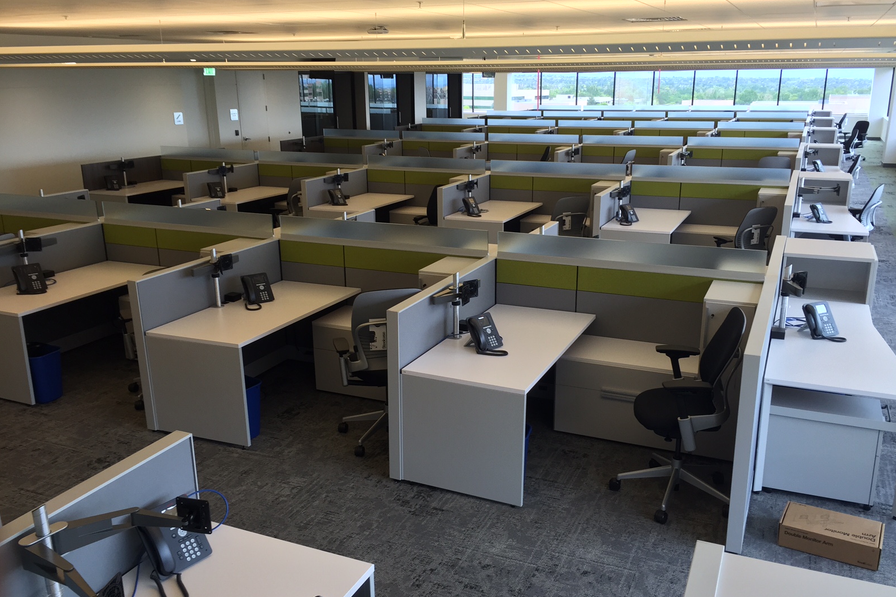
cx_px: 458
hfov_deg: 60.3
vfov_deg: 42.3
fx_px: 772
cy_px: 316
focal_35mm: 31
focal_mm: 4.15
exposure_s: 1/60
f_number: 2.2
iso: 40
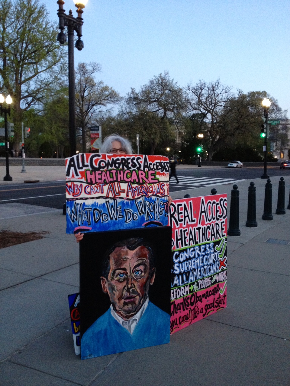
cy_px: 193
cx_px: 145
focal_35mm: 35
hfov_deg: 40.7
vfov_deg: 52.6
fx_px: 391
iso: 250
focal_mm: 4.28
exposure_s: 1/20
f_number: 2.4
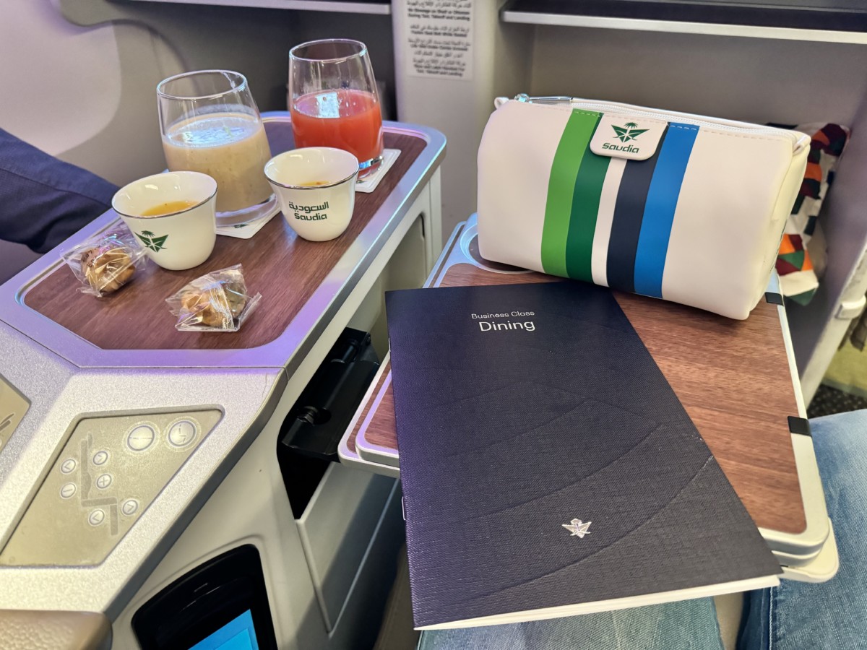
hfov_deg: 71.6
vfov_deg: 56.8
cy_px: 325
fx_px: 601
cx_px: 434
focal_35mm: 24
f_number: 1.78
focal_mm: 6.76
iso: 800
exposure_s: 1/38
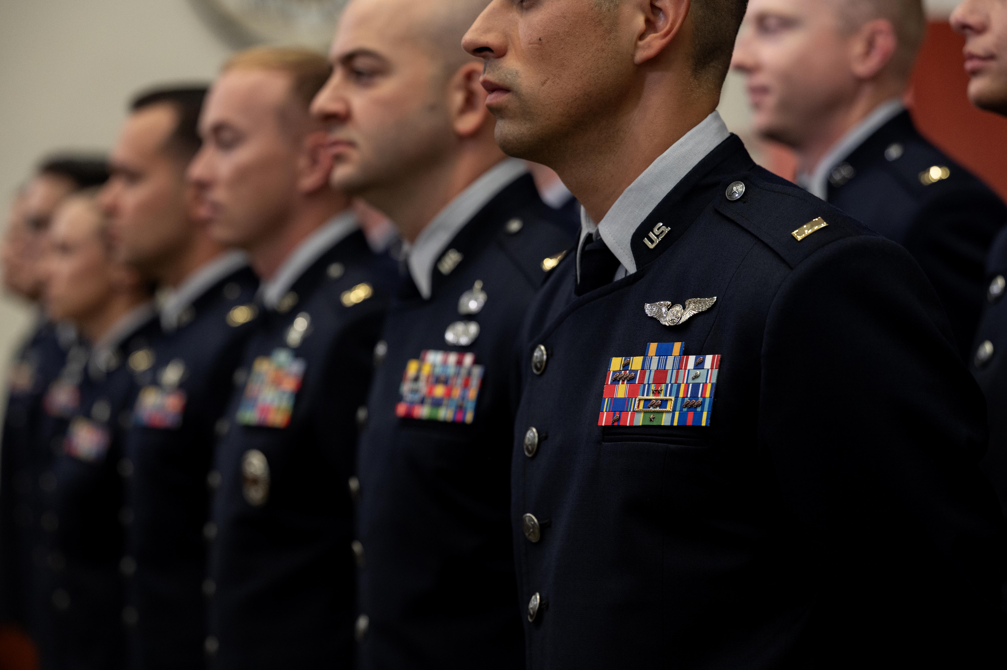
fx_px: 2656
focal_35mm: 95
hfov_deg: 21.5
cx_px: 504
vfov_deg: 14.4
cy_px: 335
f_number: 3.5
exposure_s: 1/160
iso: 1600
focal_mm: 95
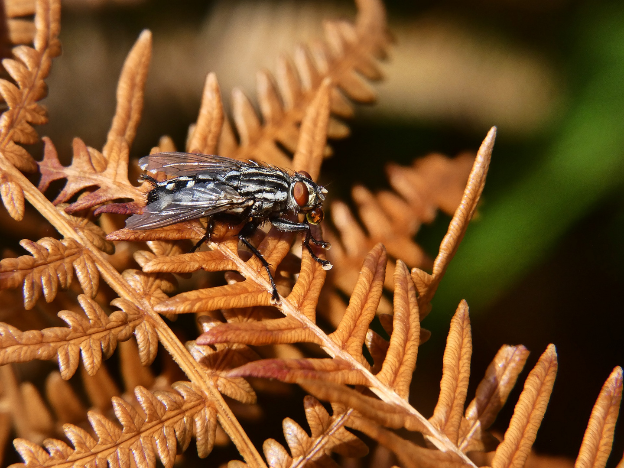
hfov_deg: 12.8
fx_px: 2776
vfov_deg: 9.6
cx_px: 312
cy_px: 234
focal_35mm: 154
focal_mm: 27.5
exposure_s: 1/640
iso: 200
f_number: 5.4
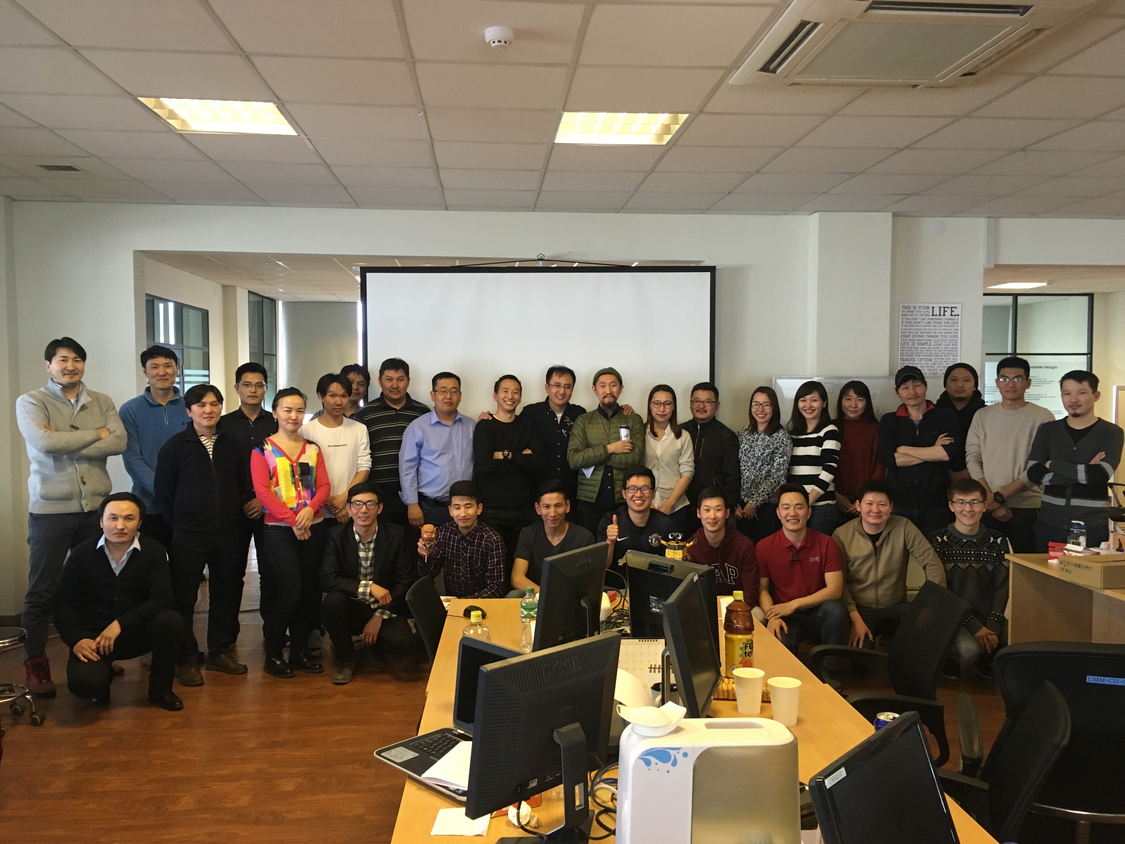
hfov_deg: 61.7
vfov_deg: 48.2
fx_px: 942
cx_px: 562
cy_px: 422
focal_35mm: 29
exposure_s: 1/33
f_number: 2.2
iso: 200
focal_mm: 4.15
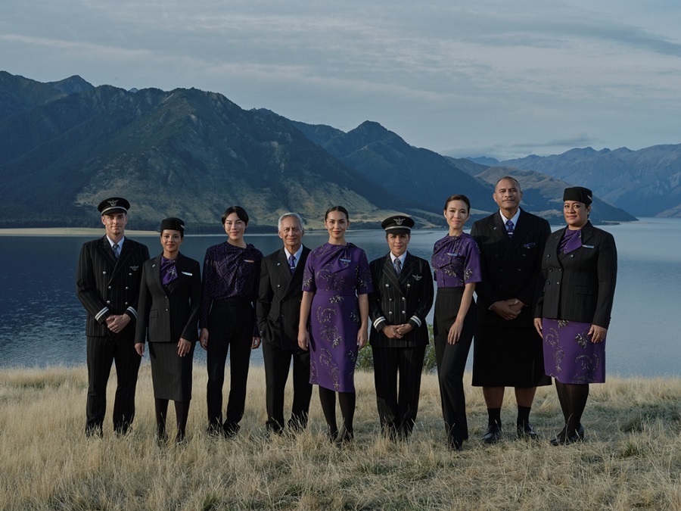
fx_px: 1003
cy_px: 256
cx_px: 340
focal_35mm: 51
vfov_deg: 28.6
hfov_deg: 37.5
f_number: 13
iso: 640
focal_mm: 64
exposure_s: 1/320
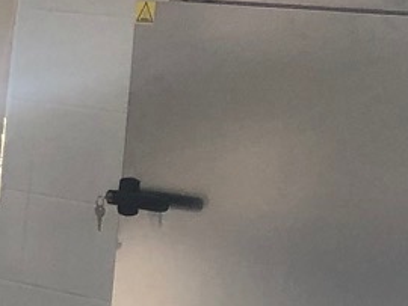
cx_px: -873
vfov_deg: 7.1
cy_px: 181
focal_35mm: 209
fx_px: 2466
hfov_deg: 8.0
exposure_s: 1/50
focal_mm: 3.99
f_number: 1.8
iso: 25
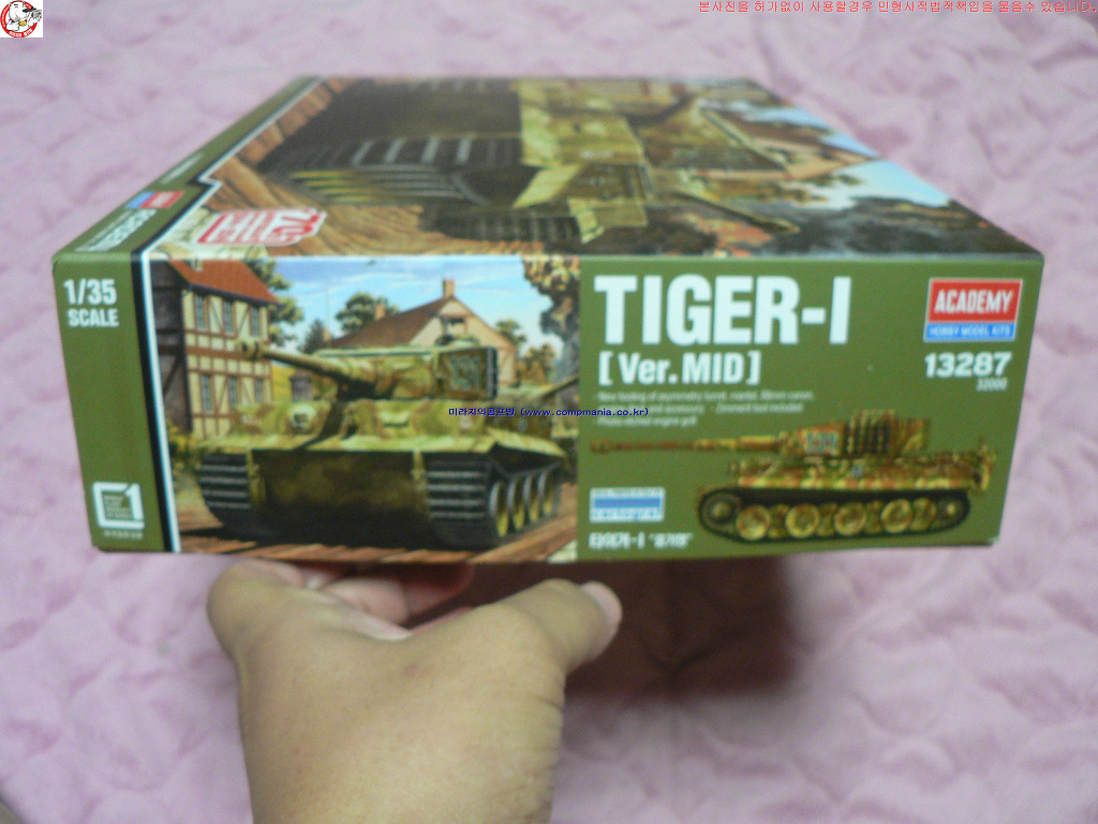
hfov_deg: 51.4
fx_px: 1142
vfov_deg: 39.7
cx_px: 549
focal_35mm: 36
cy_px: 412
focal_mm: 6
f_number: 2.8
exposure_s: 1/20
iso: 200
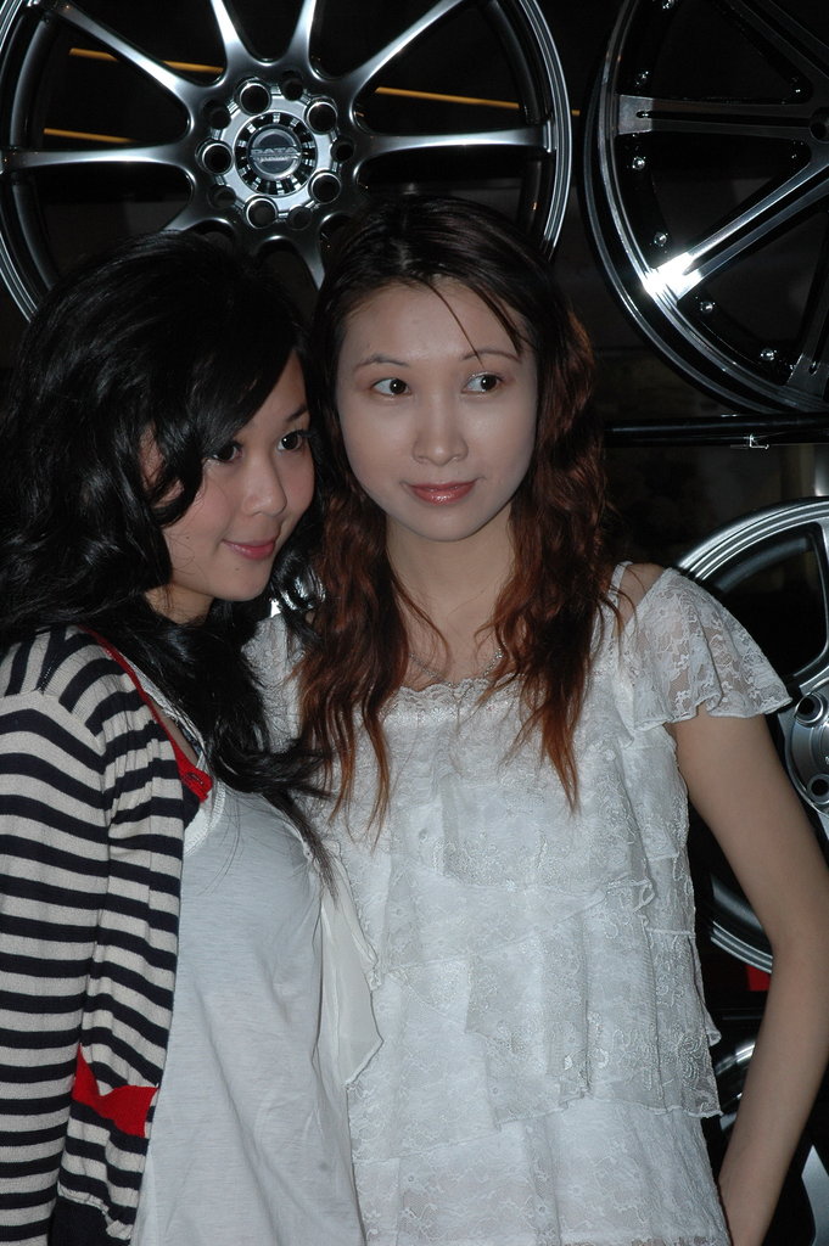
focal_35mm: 78
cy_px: 623
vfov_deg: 26.0
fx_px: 2699
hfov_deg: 17.5
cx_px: 414
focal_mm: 52
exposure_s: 1/160
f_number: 11
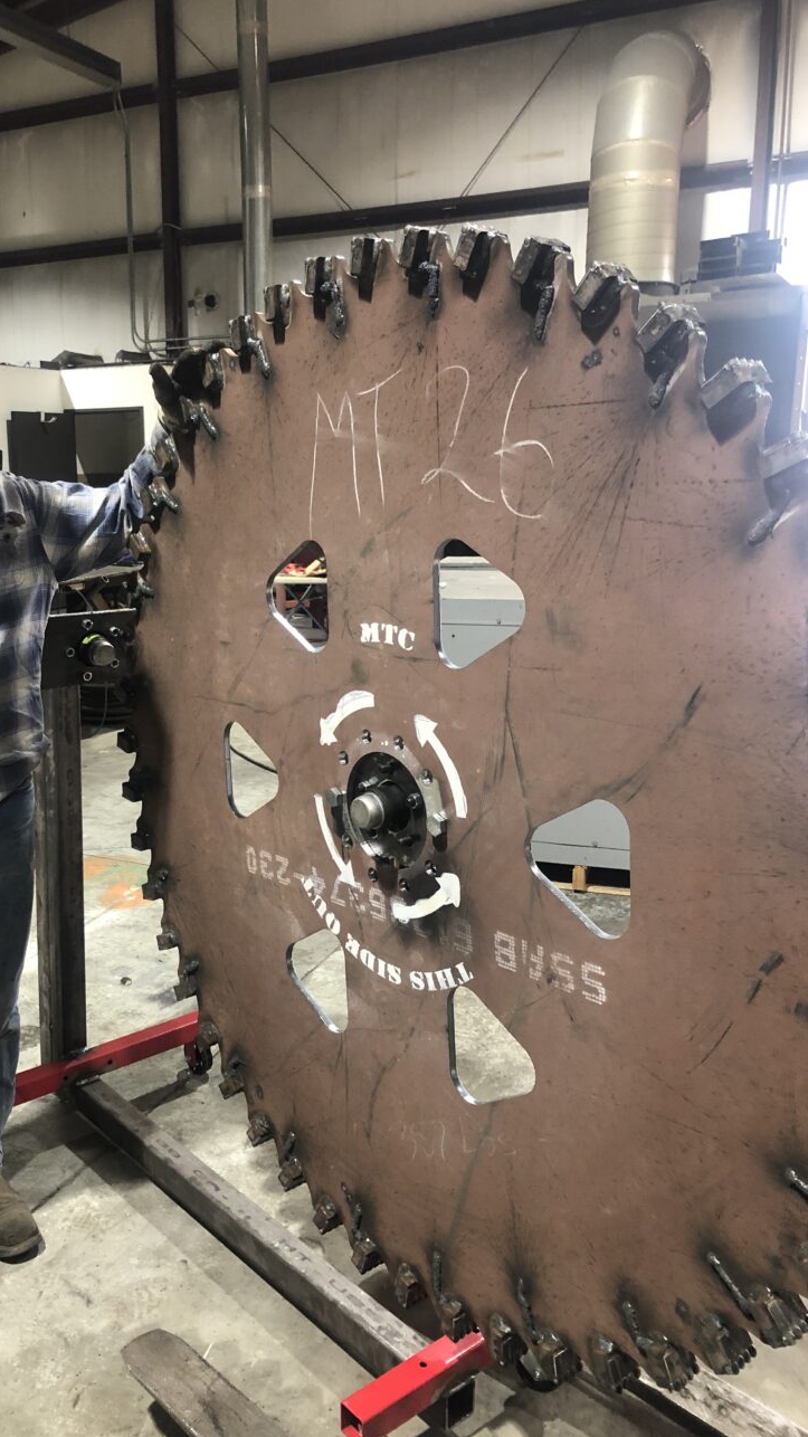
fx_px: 1181
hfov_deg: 37.3
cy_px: 717
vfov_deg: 62.6
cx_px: 266
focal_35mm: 31
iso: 64
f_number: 1.8
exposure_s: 1/15
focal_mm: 3.99
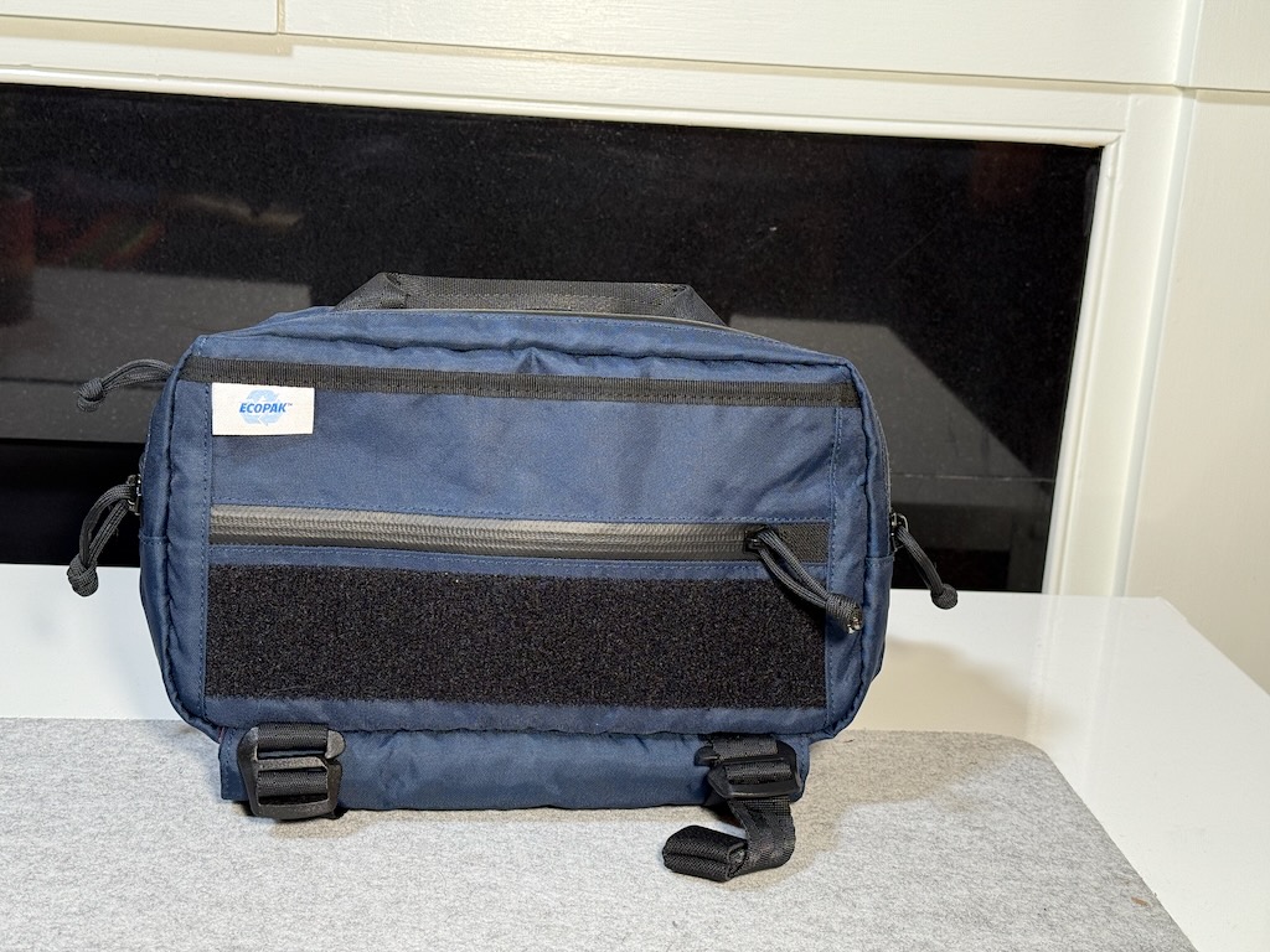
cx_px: 635
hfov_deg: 39.7
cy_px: 476
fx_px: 1761
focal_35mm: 48
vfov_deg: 30.3
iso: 125
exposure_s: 1/98
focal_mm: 6.76
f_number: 1.78
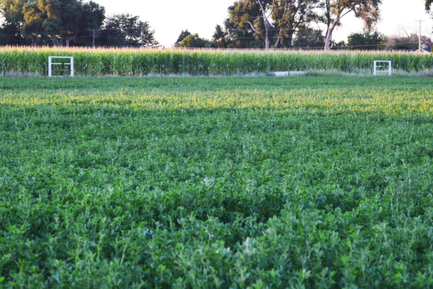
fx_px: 1407
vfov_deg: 11.7
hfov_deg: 17.5
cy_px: 144
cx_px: 216
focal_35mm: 117
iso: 800
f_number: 8
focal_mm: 78
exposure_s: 1/125
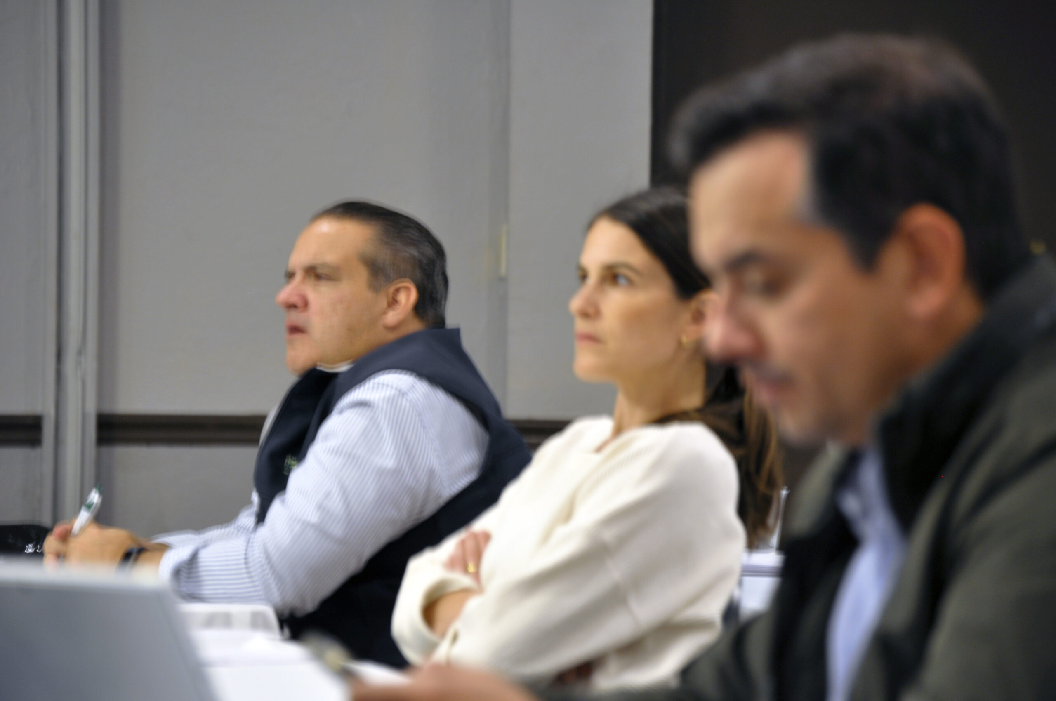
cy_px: 350
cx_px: 528
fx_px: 5273
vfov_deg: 7.6
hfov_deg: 11.4
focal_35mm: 180
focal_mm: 120
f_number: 4.8
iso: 200
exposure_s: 1/6
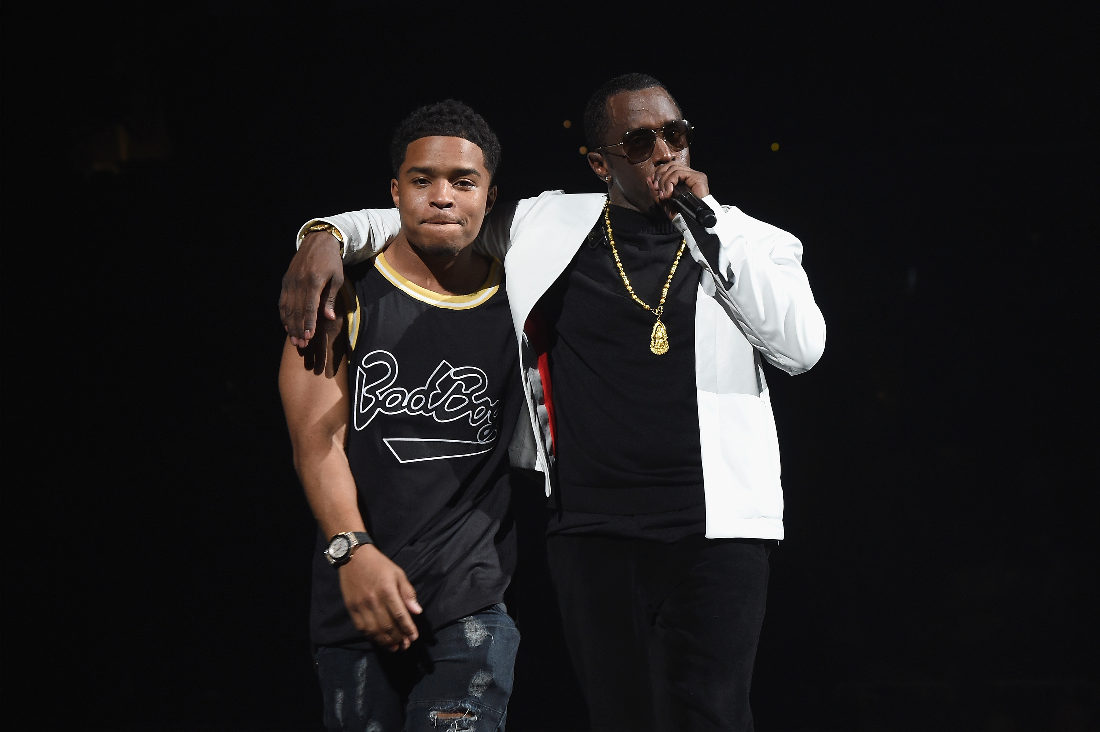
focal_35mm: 78
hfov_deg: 26.0
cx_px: 550
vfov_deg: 17.5
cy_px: 366
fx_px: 2382
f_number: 5.6
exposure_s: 1/160
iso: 2500
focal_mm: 78
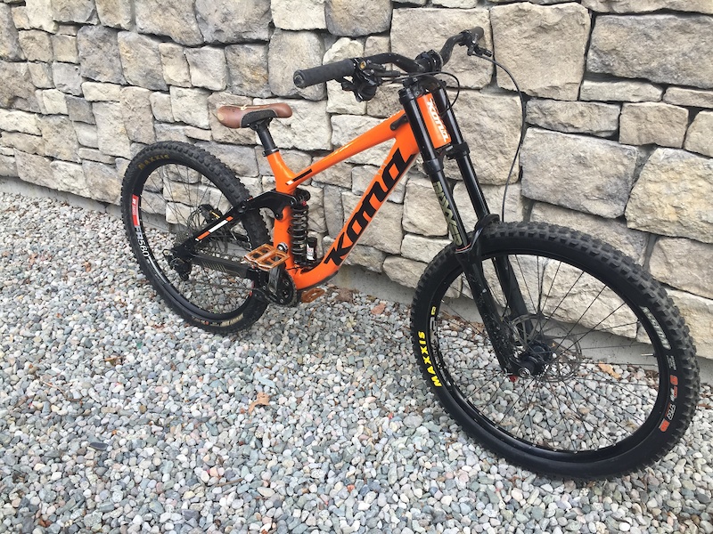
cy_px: 267
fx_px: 597
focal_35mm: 29
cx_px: 356
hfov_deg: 61.7
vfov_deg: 48.2
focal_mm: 4.15
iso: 32
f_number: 2.2
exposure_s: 1/120
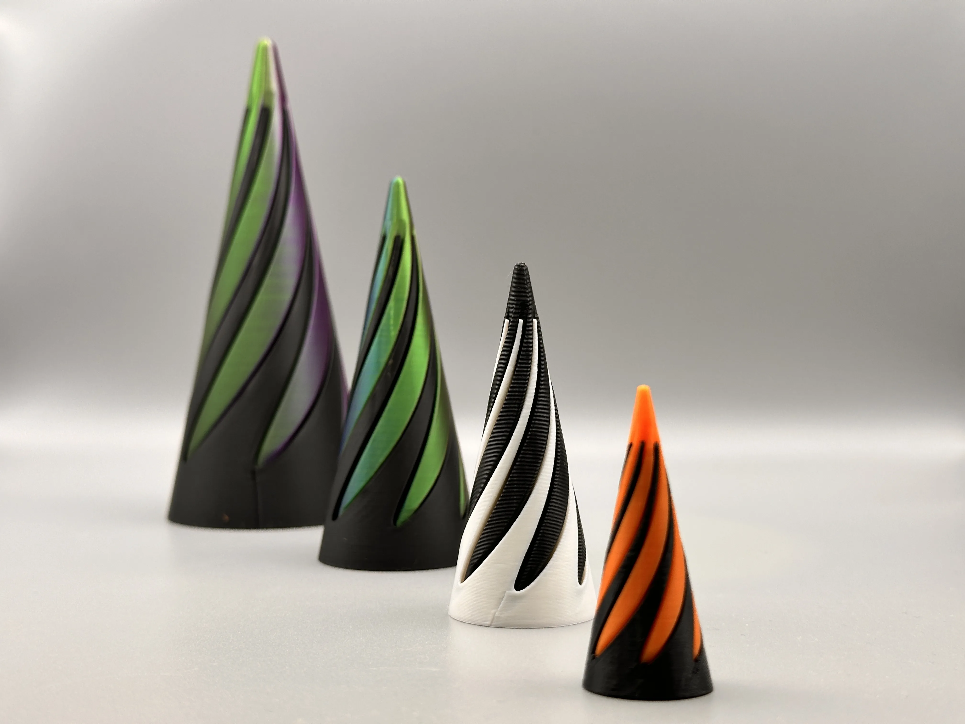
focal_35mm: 48
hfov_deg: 39.7
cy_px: 362
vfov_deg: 30.3
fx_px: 1338
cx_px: 482
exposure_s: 1/100
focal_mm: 6.86
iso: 80
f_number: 1.78
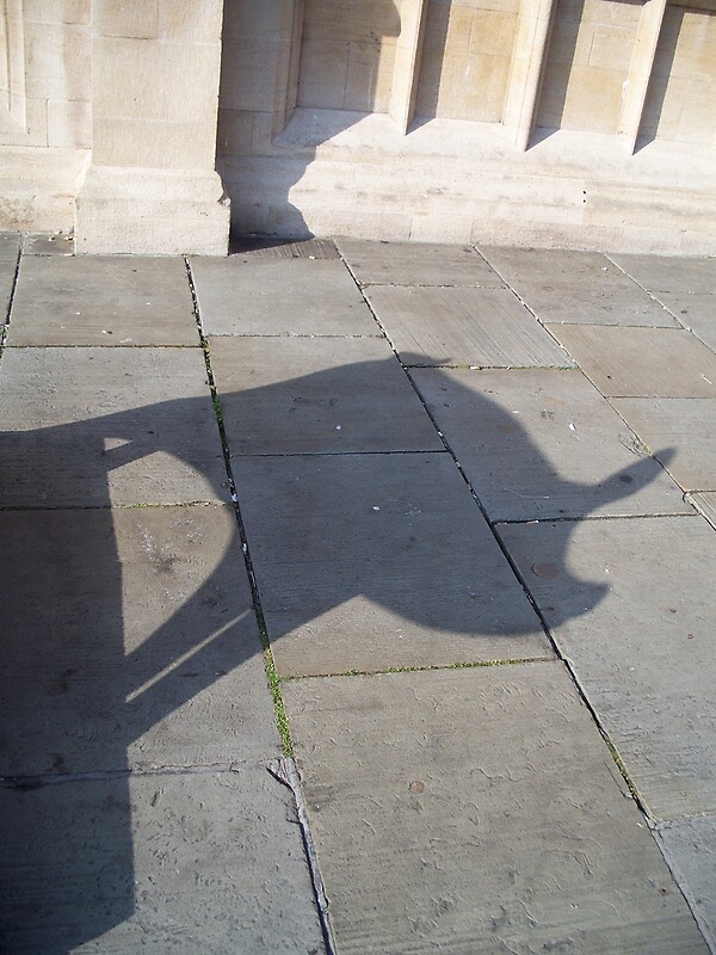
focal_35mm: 37
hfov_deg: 38.7
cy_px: 478
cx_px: 358
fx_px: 1020
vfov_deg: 50.1
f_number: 2.8
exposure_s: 1/400
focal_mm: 7.8
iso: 64
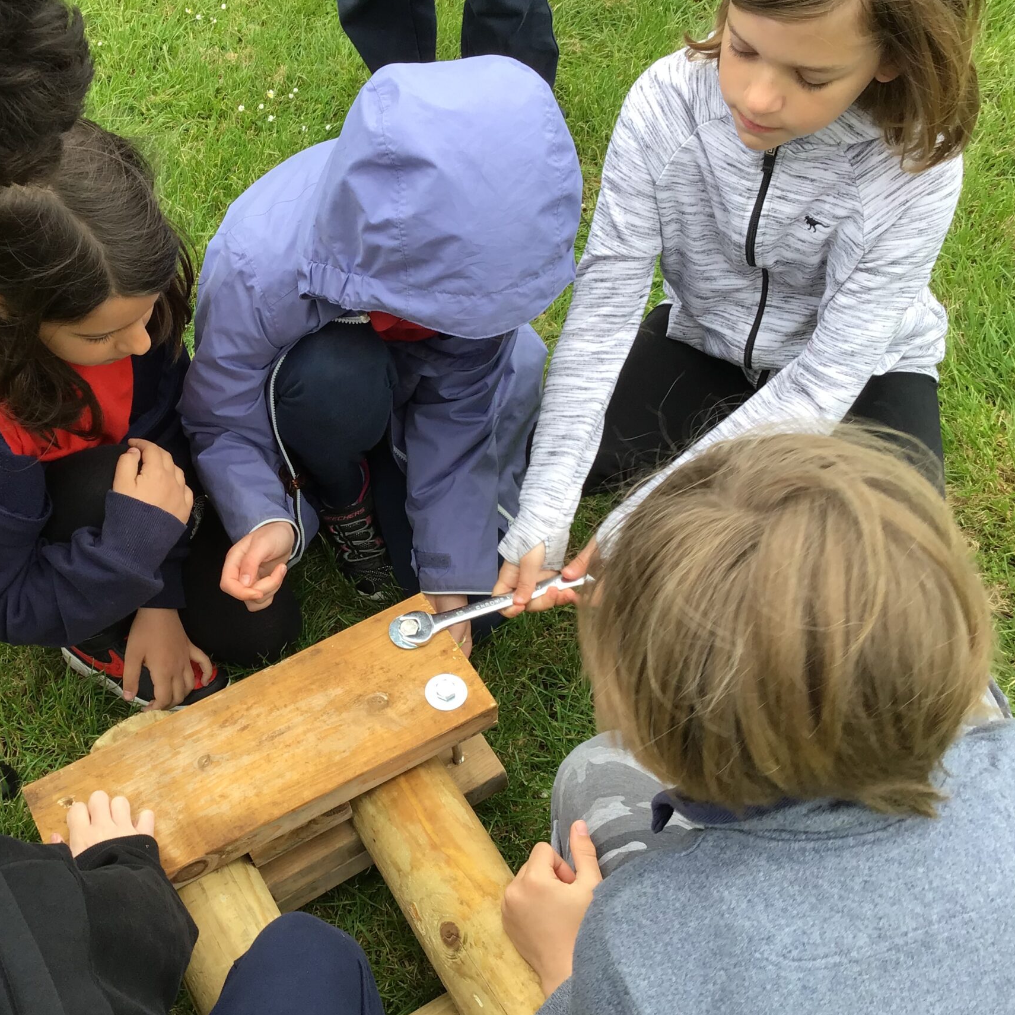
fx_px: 1360
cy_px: 553
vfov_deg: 40.9
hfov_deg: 40.2
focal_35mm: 41
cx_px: 311
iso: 25
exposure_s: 1/199
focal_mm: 3.3
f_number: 2.4
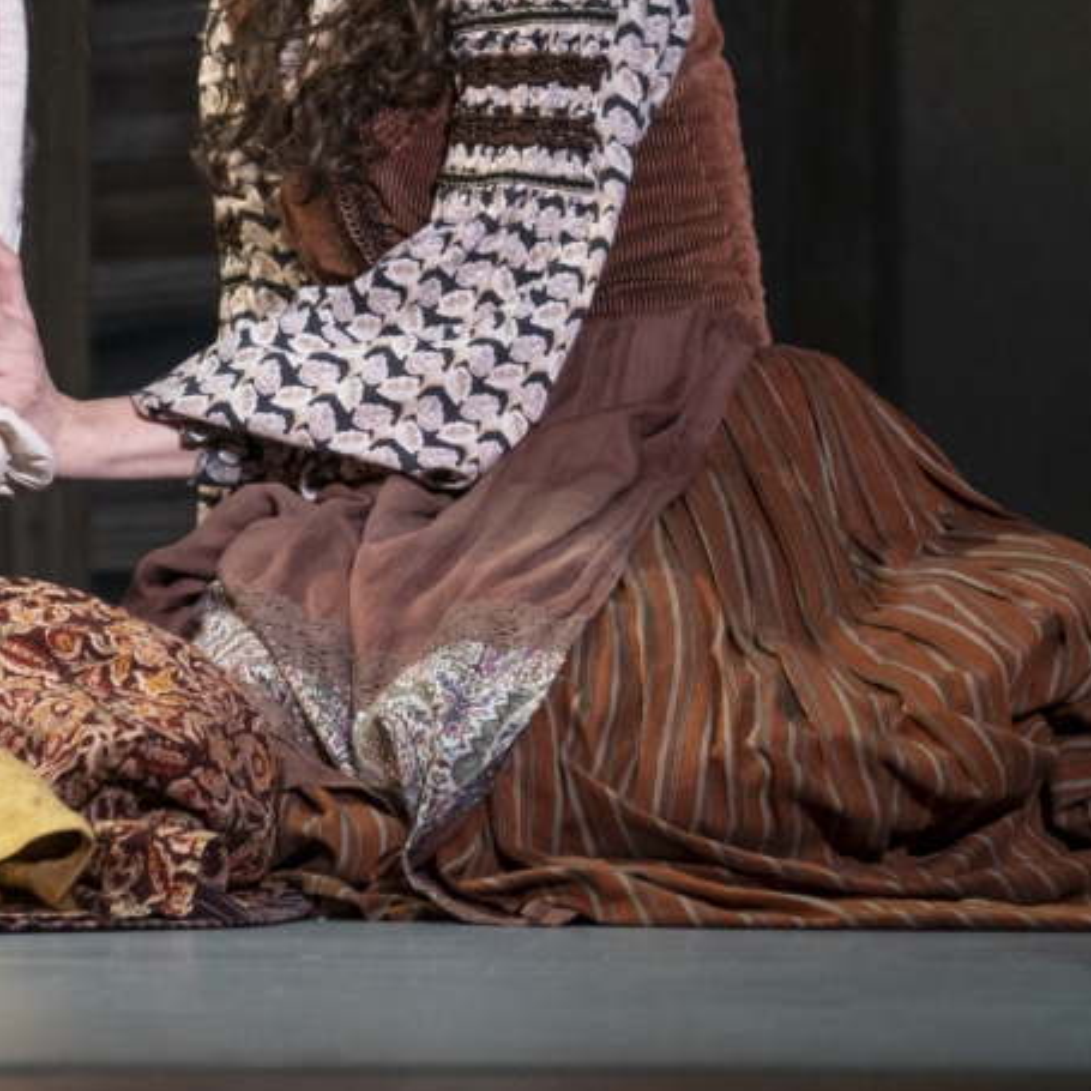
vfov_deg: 4.3
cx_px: -355
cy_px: -36
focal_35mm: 403
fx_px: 14370
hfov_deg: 4.3
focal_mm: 144
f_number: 4
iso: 2500
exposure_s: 1/320
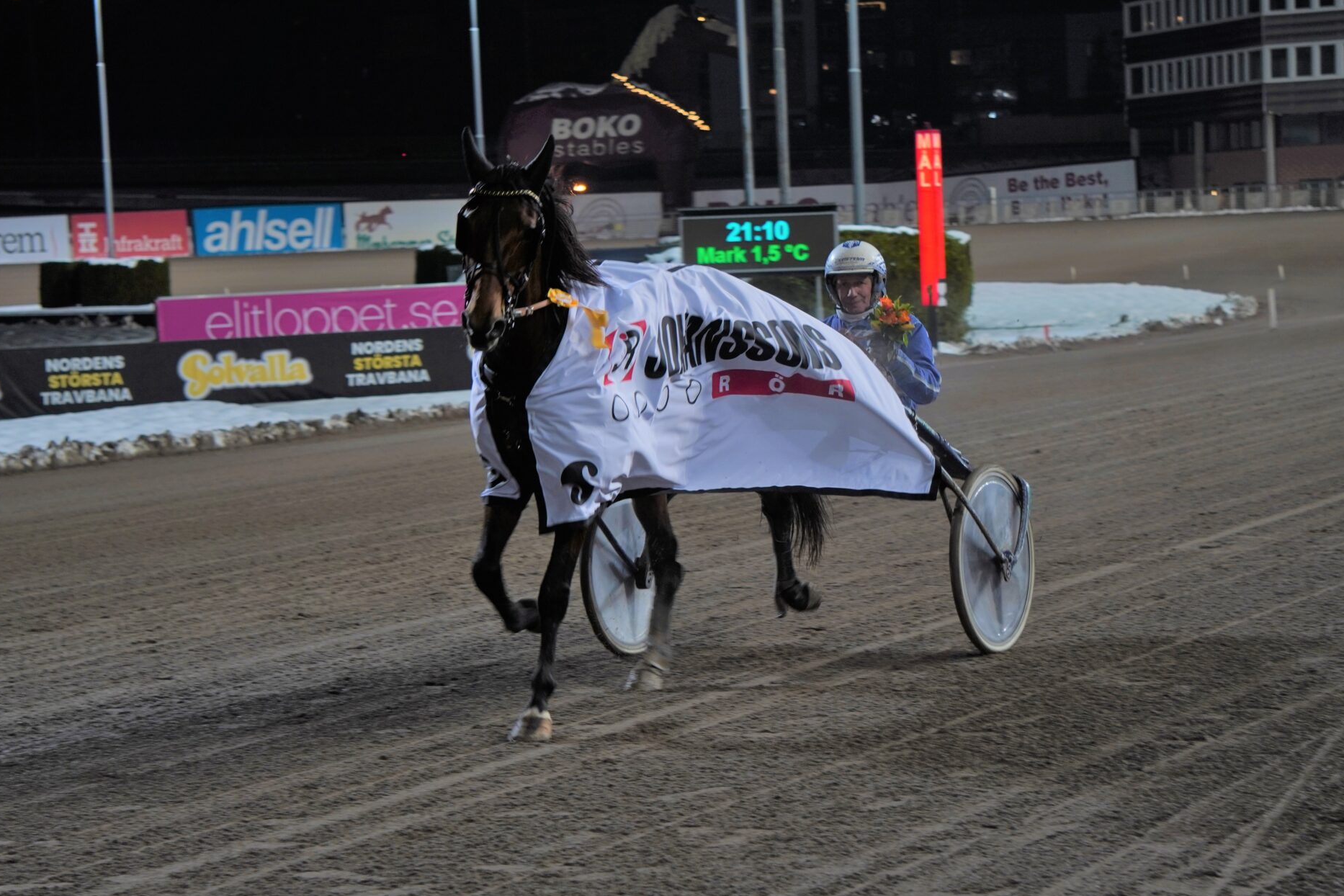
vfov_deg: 15.1
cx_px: 718
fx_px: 3380
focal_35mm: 91
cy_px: 445
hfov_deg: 22.5
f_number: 4.5
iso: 250
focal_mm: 55
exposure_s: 1/125
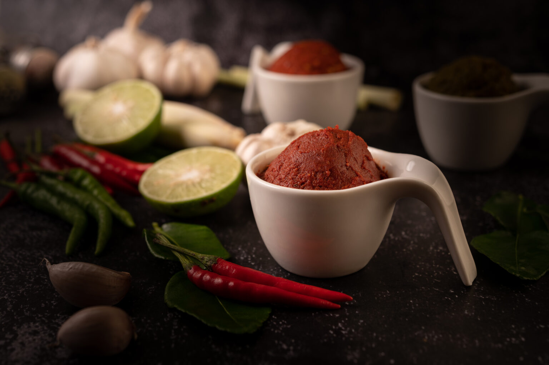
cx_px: 274
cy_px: 182
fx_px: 914
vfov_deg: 22.6
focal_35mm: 60
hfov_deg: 33.4
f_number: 6.3
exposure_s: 1/160
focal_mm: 60
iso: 100
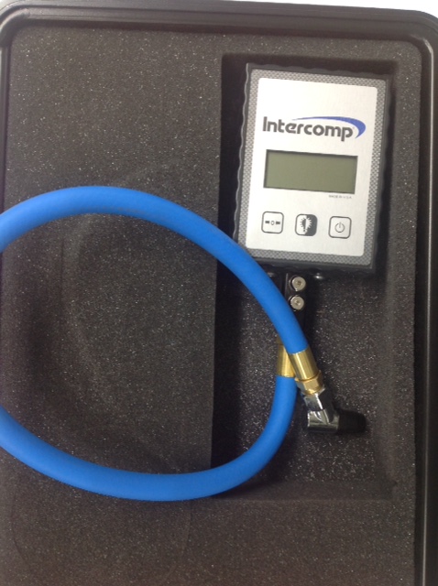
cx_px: 219
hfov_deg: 40.6
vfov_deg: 52.7
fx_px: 592
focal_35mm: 35
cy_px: 293
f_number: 2.4
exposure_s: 1/15
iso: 64
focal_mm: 4.28
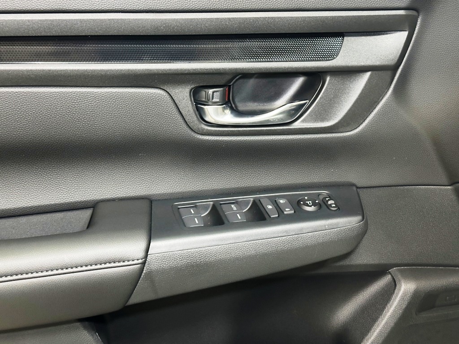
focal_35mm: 48
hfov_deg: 39.7
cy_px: 172
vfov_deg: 30.3
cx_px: 230
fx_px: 636
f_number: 1.78
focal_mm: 6.86
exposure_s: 1/30
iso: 640
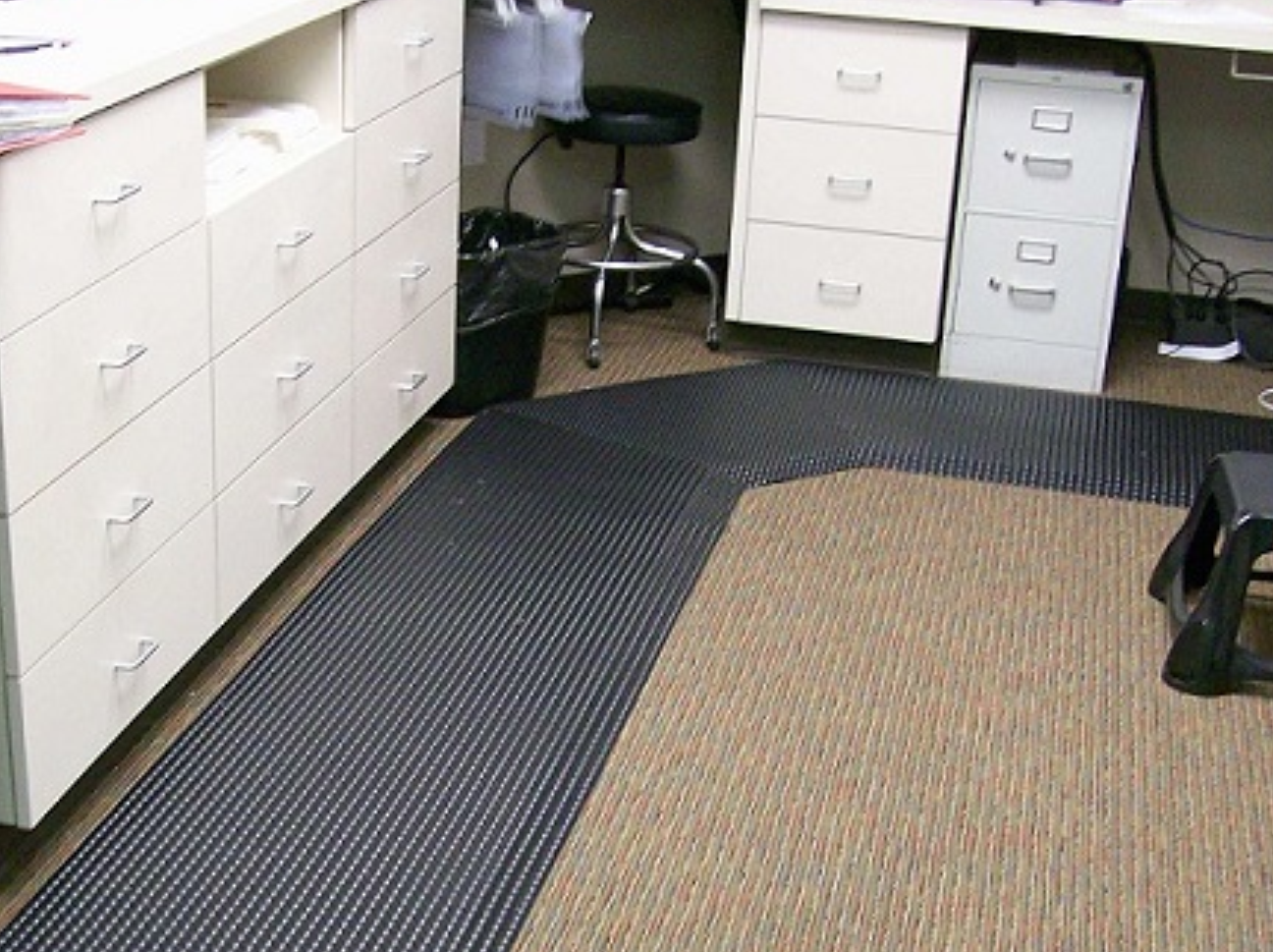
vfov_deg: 25.5
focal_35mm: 57
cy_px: 613
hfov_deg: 33.5
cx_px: 430
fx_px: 2094
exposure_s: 1/18.8
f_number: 2.7
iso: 160
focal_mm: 6
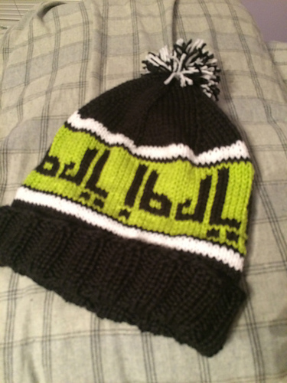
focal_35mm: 29
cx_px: 144
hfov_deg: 48.2
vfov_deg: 61.7
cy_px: 192
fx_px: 321
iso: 250
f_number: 2.2
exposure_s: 1/20
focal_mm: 4.15
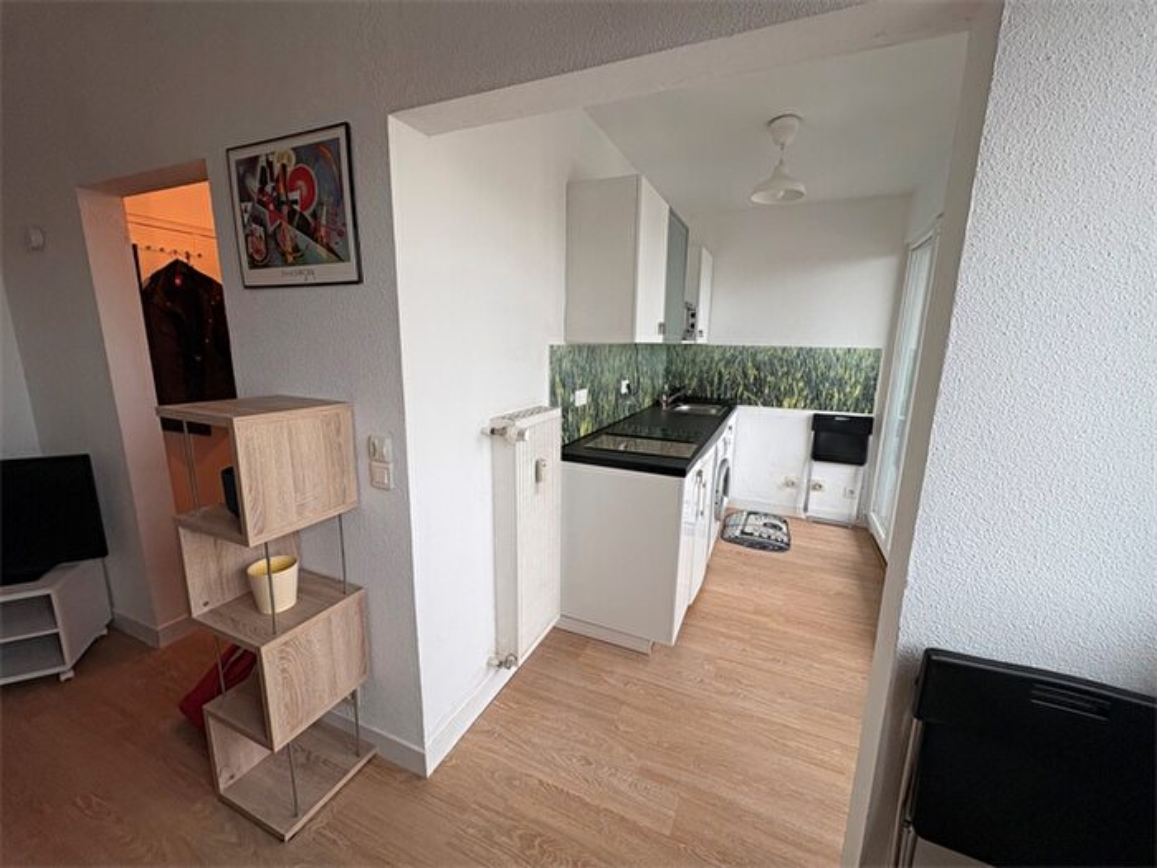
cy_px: 434
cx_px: 578
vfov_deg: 85.7
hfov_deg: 102.1
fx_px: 468
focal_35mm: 14
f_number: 2.2
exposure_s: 1/100
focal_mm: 2.22
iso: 160
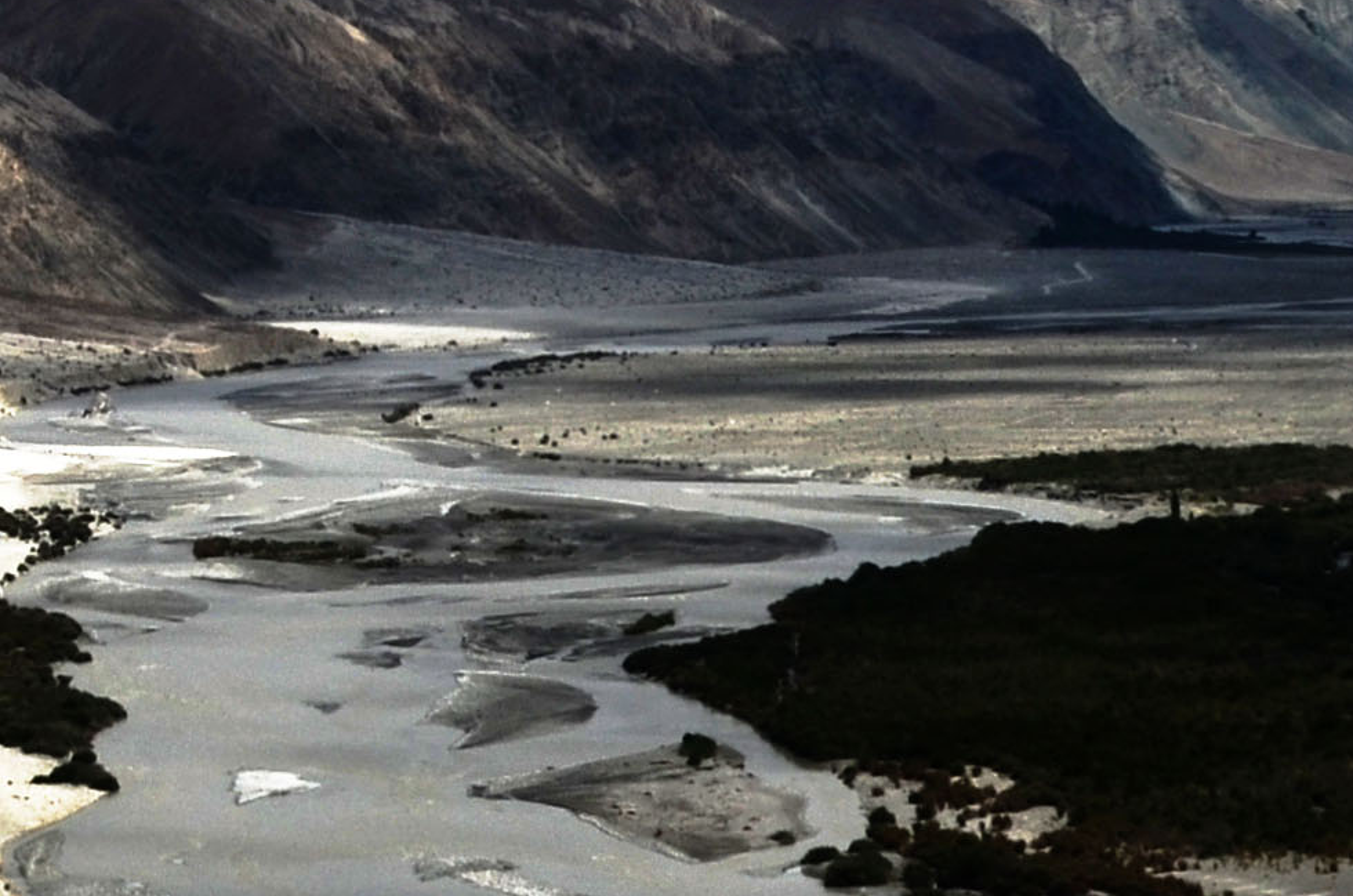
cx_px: -199
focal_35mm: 166
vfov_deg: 8.1
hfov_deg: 12.2
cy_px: -384
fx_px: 6226
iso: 100
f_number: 14
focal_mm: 22
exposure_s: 1/400
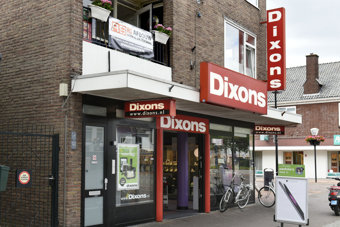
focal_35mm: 44
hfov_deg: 44.5
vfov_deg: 30.5
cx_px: 170
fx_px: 416
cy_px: 114
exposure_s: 1/400
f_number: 6.3
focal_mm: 44
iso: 500
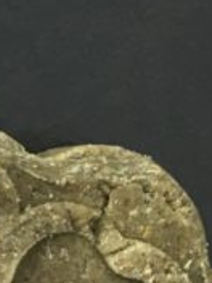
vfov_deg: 11.7
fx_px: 1380
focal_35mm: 169
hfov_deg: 8.0
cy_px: 88
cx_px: -329
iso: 100
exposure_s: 1/33
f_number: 2.2
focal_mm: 4.15
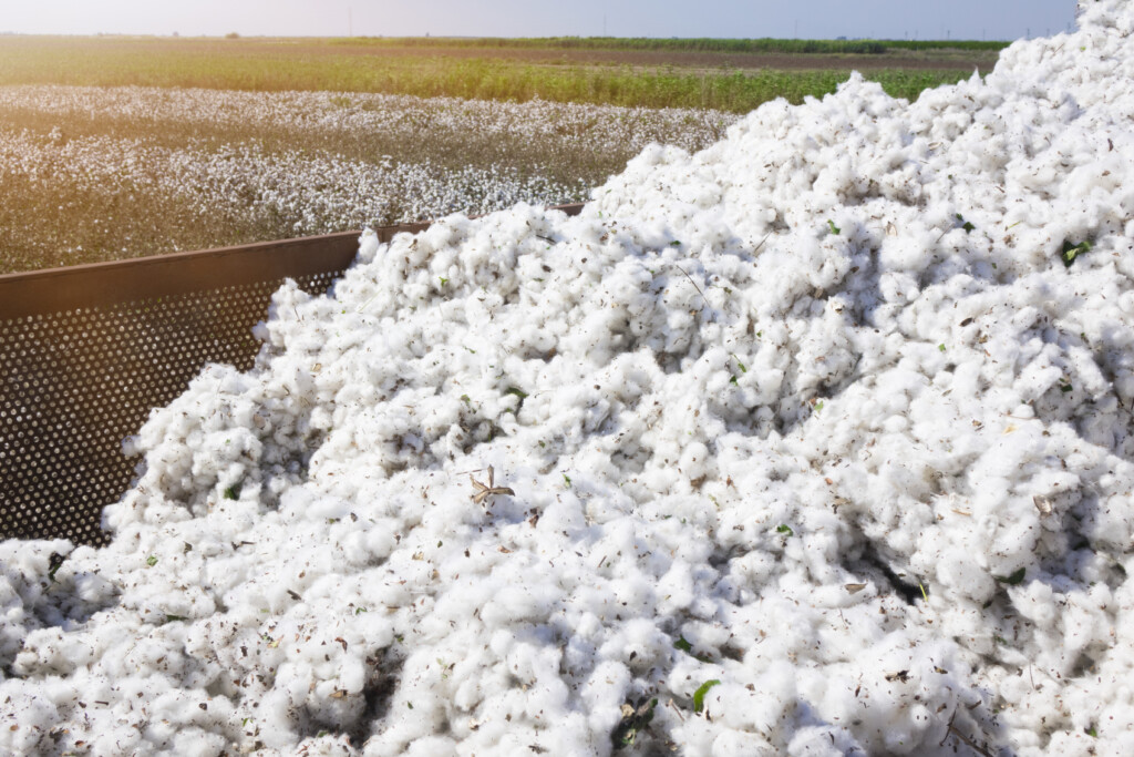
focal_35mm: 44
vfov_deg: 30.5
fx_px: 1386
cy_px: 378
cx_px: 567
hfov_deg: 44.5
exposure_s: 1/500
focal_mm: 16.09
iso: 100
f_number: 6.3
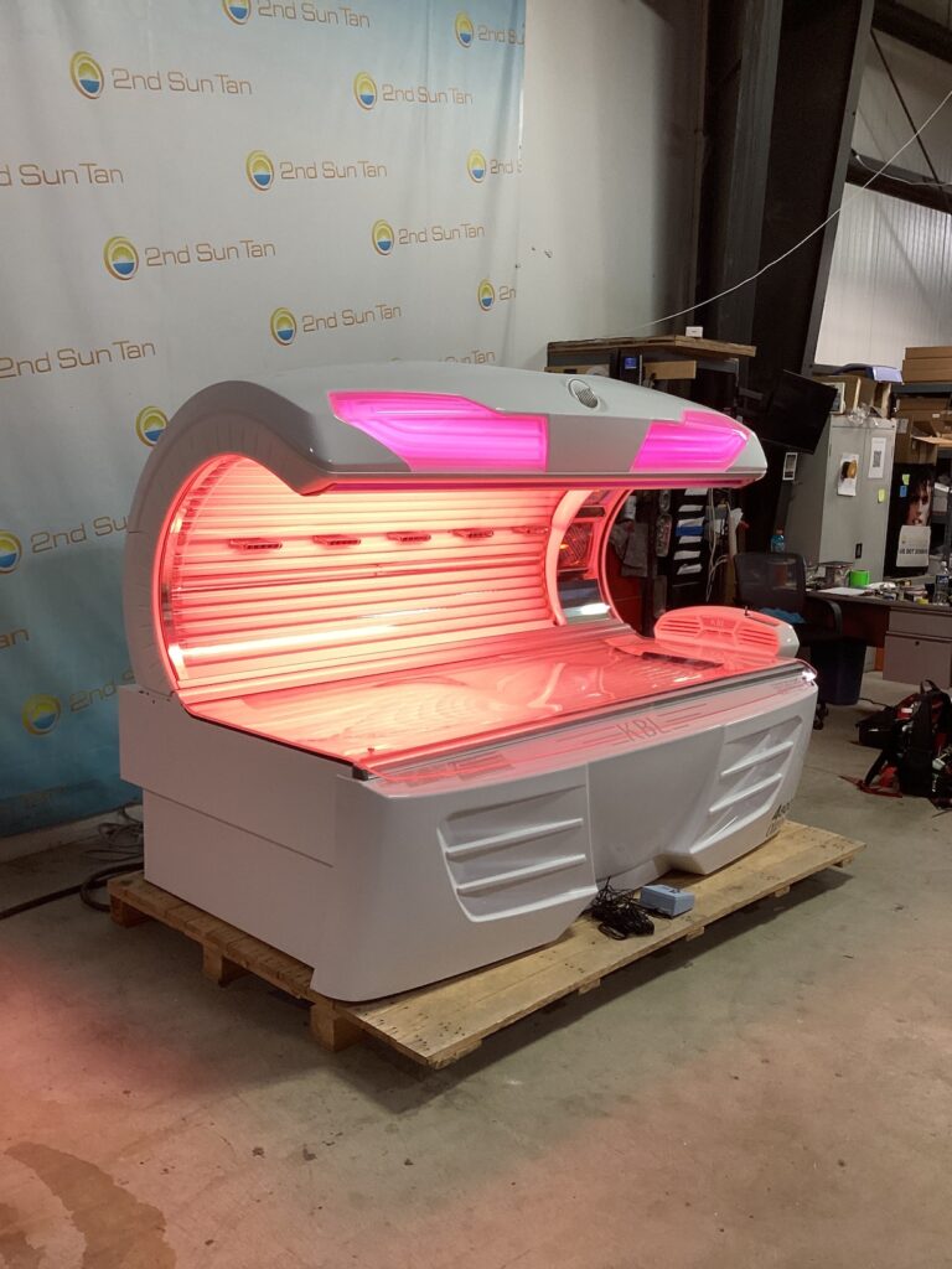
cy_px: 634
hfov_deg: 45.4
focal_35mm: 31
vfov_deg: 58.4
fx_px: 1137
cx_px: 476
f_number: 2.4
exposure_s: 1/60
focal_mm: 3.3
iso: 80
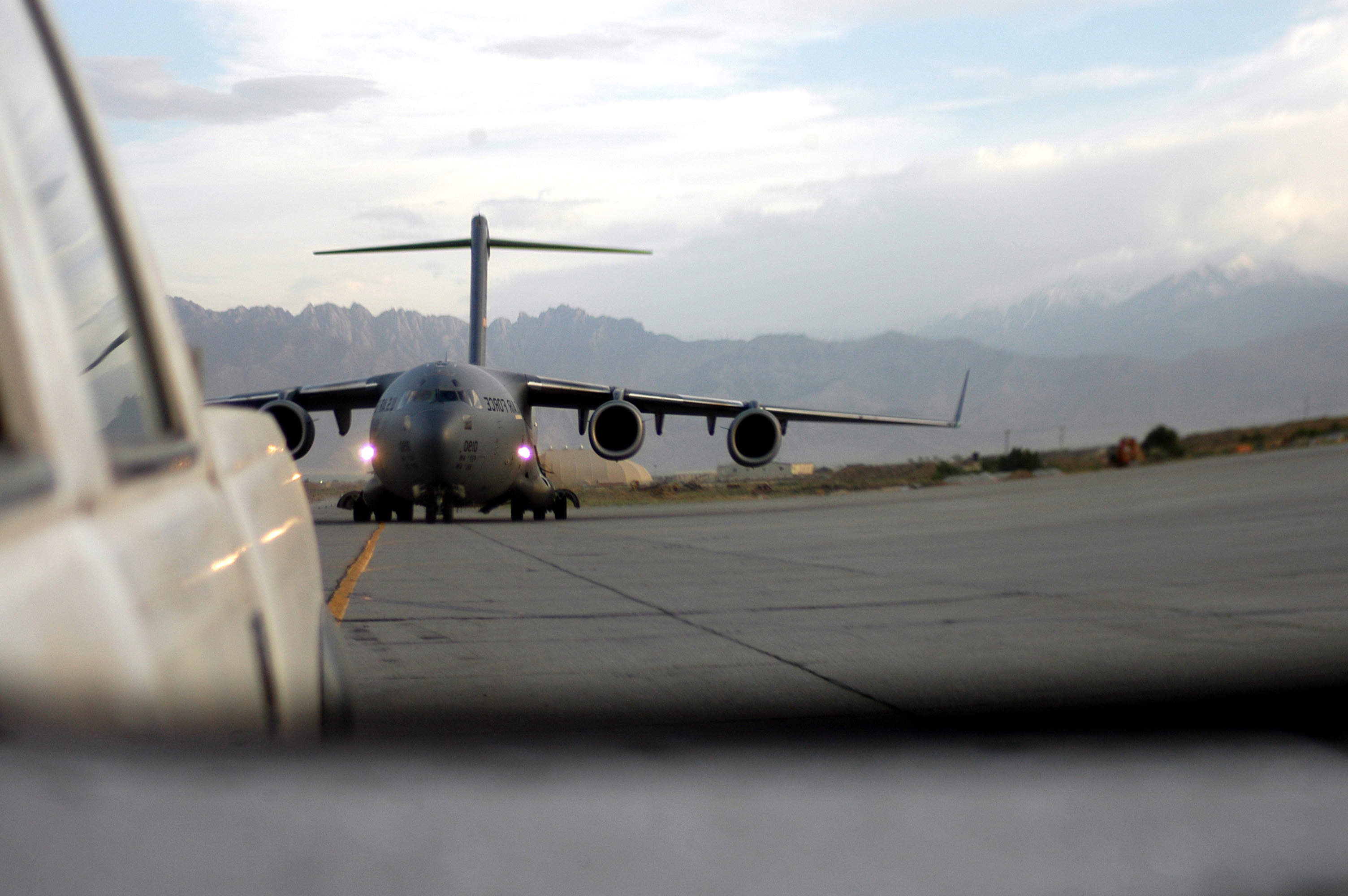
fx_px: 3928
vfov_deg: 13.0
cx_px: 674
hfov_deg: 19.5
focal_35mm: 105
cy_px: 448
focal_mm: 70
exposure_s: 1/320
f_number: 4
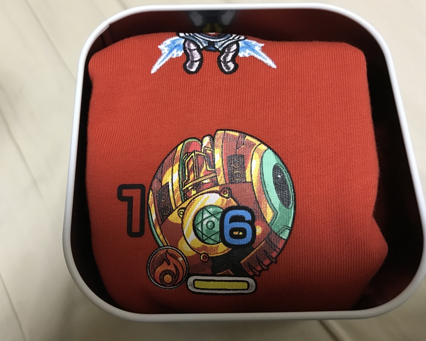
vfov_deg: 48.5
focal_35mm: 30
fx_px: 378
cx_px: 208
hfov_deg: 58.8
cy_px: 169
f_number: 1.8
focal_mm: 3.99
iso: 80
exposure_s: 1/17
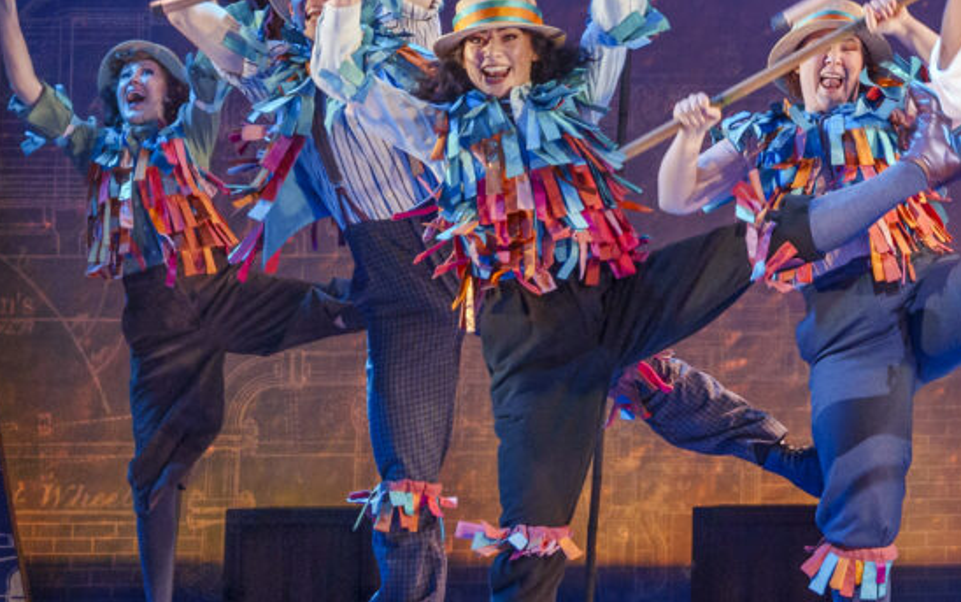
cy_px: -362
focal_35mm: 179
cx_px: 1280
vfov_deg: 7.2
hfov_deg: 11.4
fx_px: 4690
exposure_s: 1/400
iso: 2000
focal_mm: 47
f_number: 4
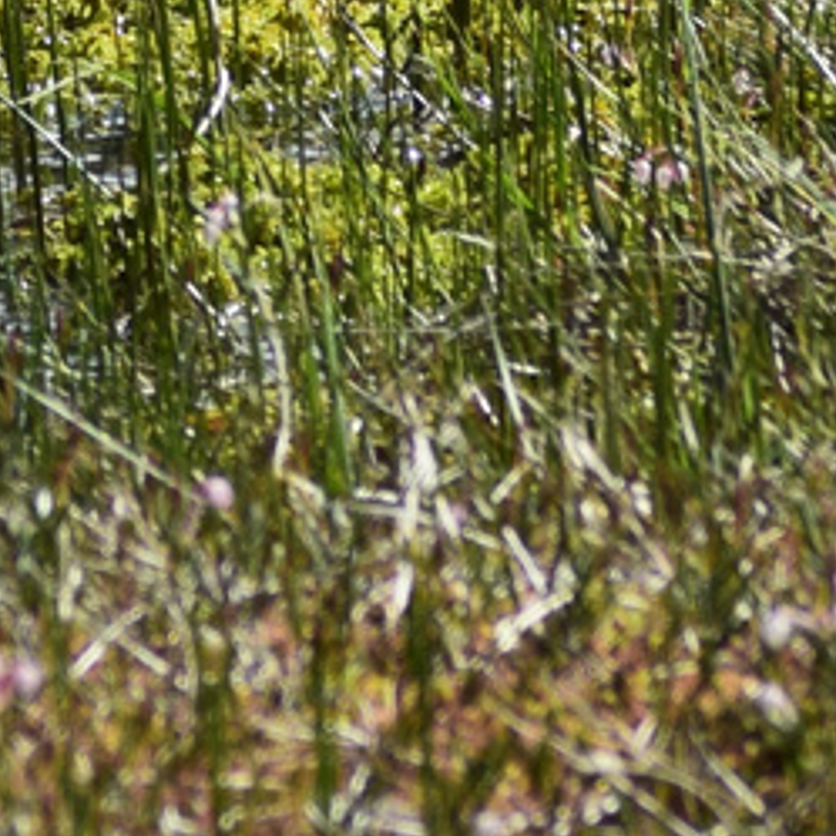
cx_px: -65
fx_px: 47488
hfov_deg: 1.0
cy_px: -779
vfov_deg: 1.0
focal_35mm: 1738
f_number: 11
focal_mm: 210
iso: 400
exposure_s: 1/500
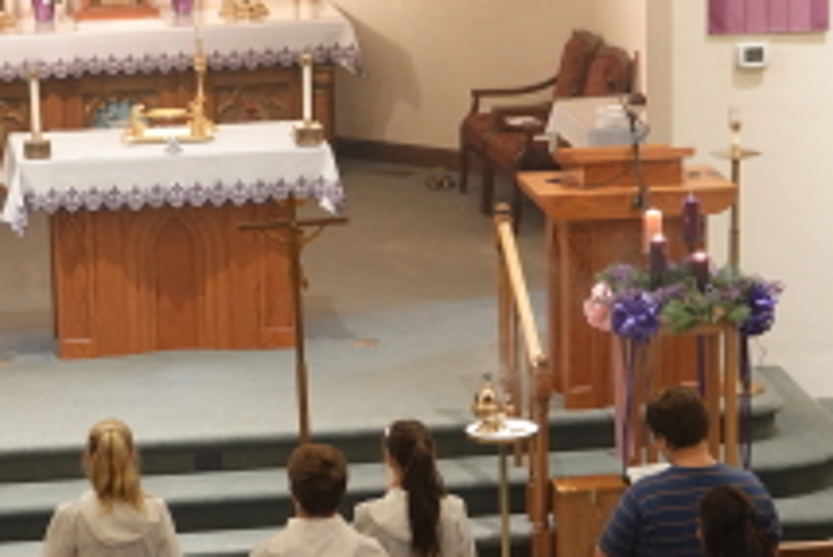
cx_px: 241
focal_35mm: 162
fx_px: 3751
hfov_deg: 12.6
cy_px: 460
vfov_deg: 8.5
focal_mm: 28.07
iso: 800
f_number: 3.5
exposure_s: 1/25
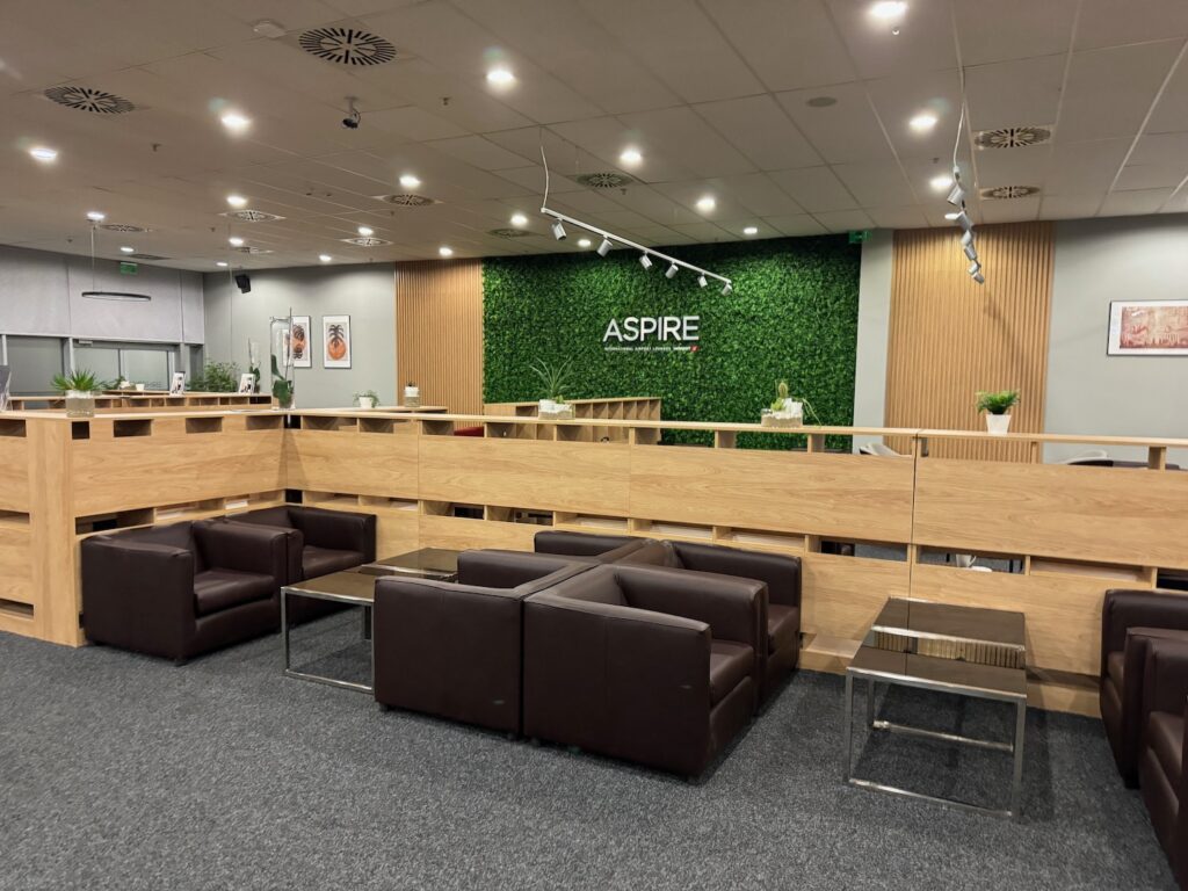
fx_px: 824
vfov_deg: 56.8
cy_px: 446
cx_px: 594
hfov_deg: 71.6
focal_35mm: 24
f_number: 1.78
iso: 800
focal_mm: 6.86
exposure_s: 1/50
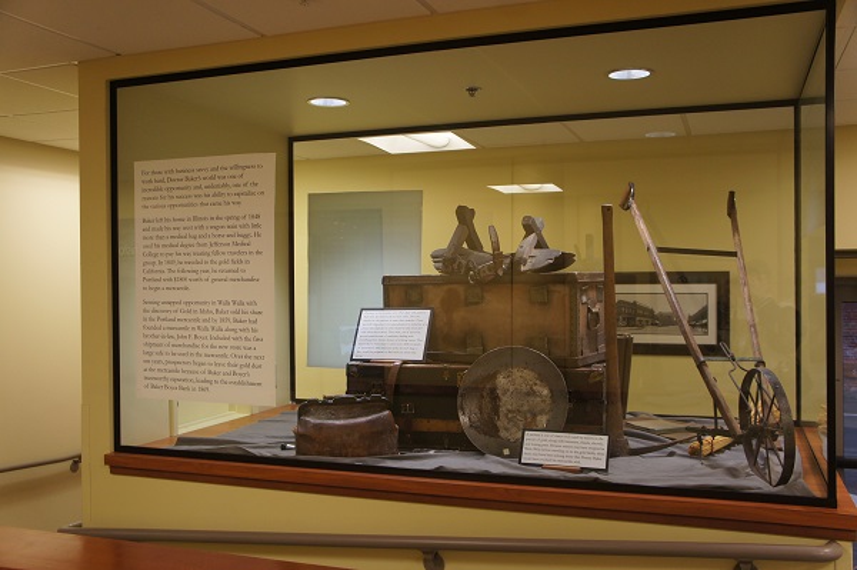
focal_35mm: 33
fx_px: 785
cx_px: 428
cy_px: 285
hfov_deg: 57.3
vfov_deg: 39.9
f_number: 4
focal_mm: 22
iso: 500
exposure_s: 1/40
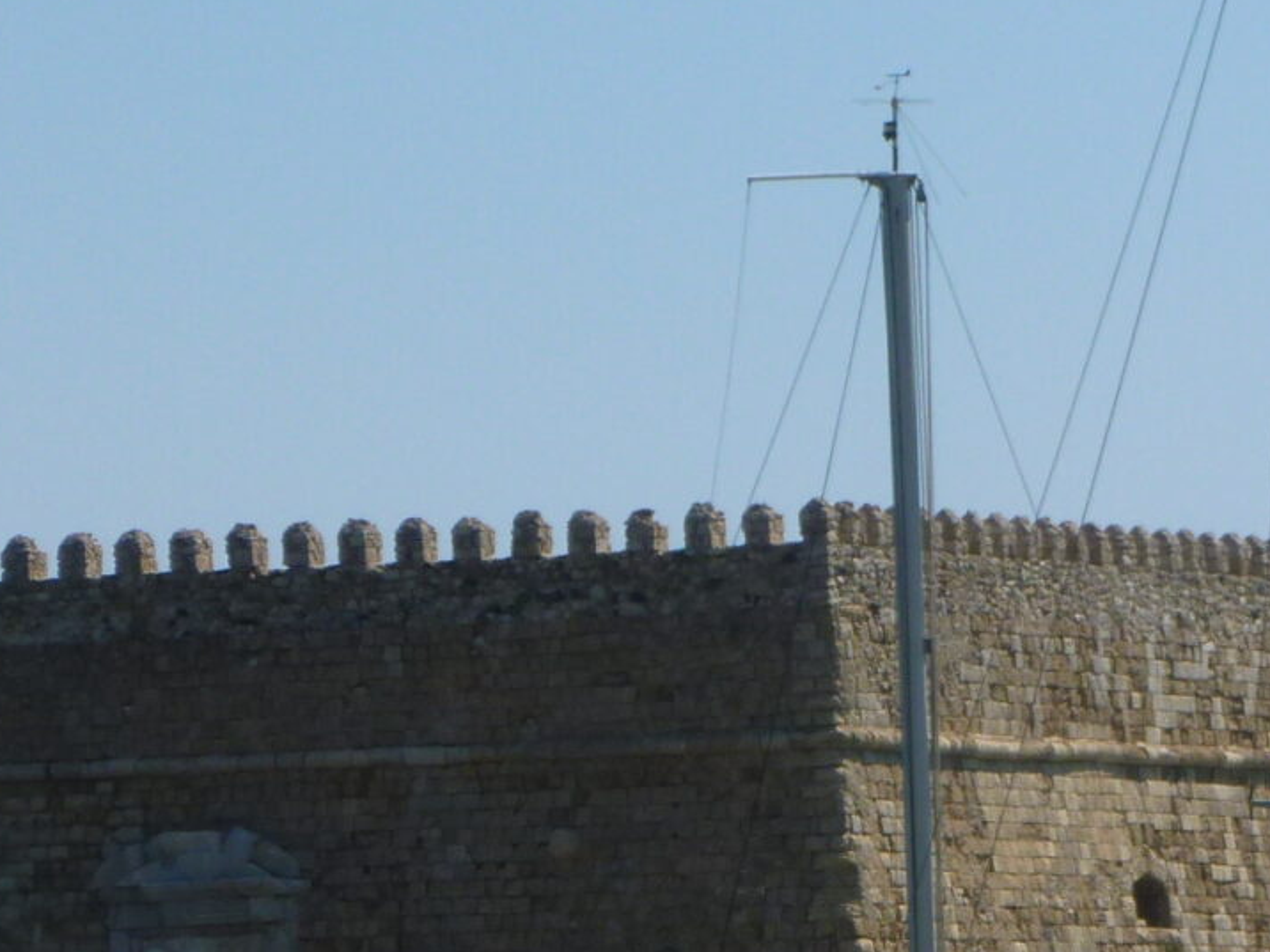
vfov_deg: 4.5
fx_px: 12180
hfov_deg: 5.9
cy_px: 574
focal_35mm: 332
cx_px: 1591
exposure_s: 1/1000
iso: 100
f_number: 4.9
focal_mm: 20.7
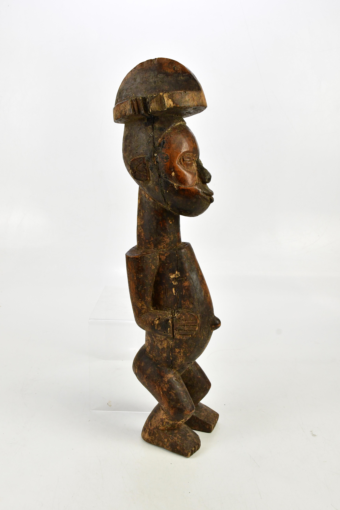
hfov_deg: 38.9
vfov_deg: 55.8
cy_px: 255
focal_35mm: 34
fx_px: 482
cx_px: 170
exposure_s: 1/125
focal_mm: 23
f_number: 9
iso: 2000
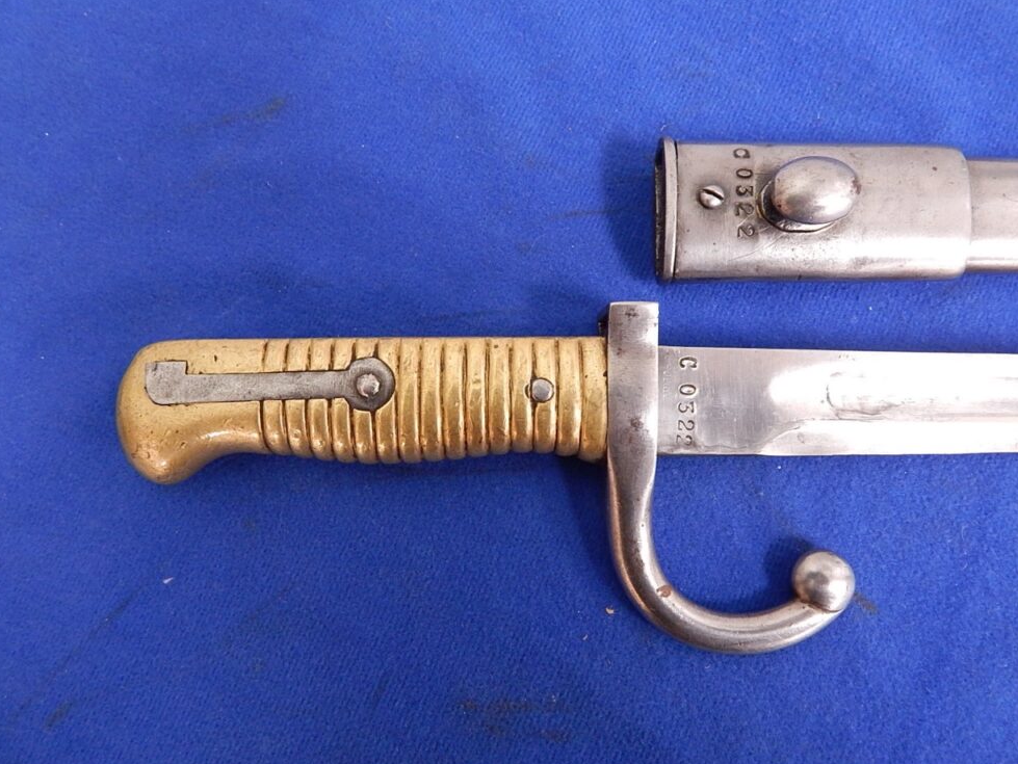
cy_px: 376
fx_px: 677
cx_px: 489
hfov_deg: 73.9
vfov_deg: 58.9
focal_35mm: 23
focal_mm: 4
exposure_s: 1/15
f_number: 3
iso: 400
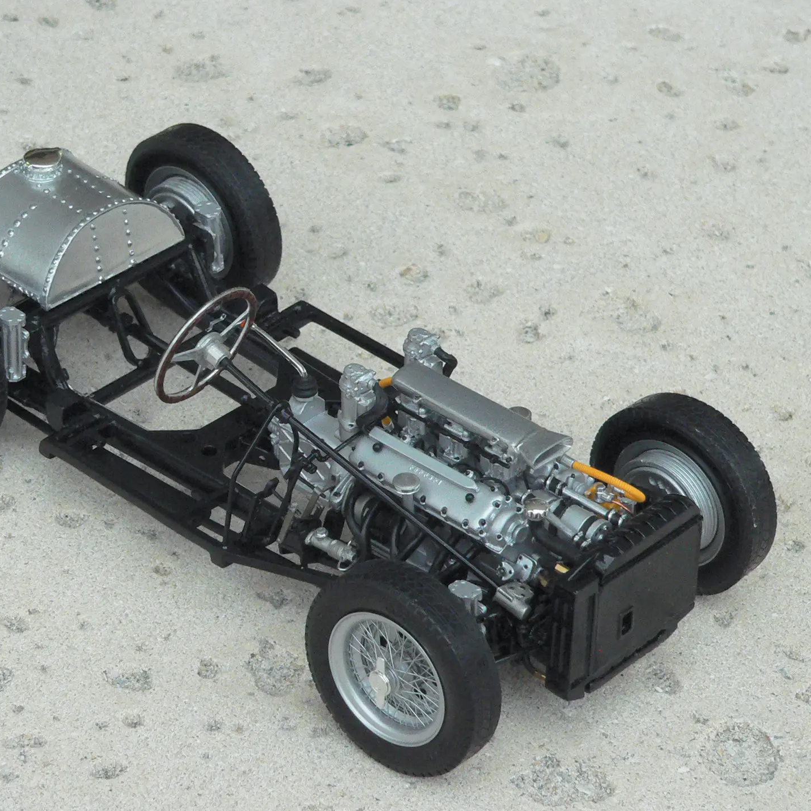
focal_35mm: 136
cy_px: 406
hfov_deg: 12.8
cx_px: 322
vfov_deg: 12.8
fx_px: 3605
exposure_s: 1/640
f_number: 4
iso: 400
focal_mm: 19.1
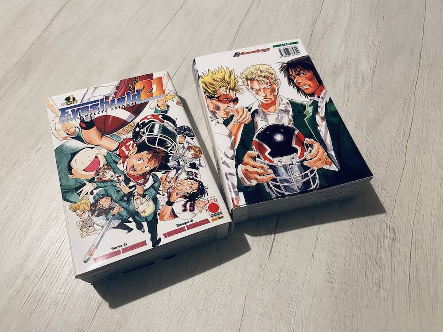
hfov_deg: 67.3
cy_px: 166
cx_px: 222
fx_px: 333
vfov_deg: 53.1
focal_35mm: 26
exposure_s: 1/50
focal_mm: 4.25
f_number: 1.8
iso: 400
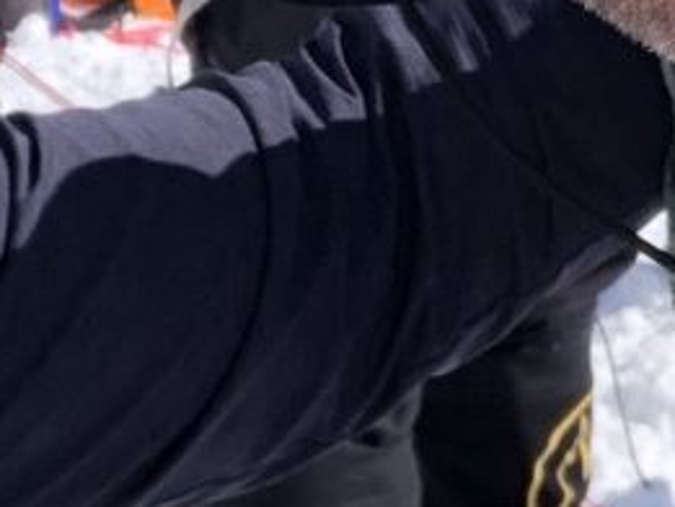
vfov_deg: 7.7
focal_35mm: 184
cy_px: -508
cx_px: 592
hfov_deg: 10.7
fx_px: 3590
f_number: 2.2
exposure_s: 1/1011
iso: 20
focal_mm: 2.87
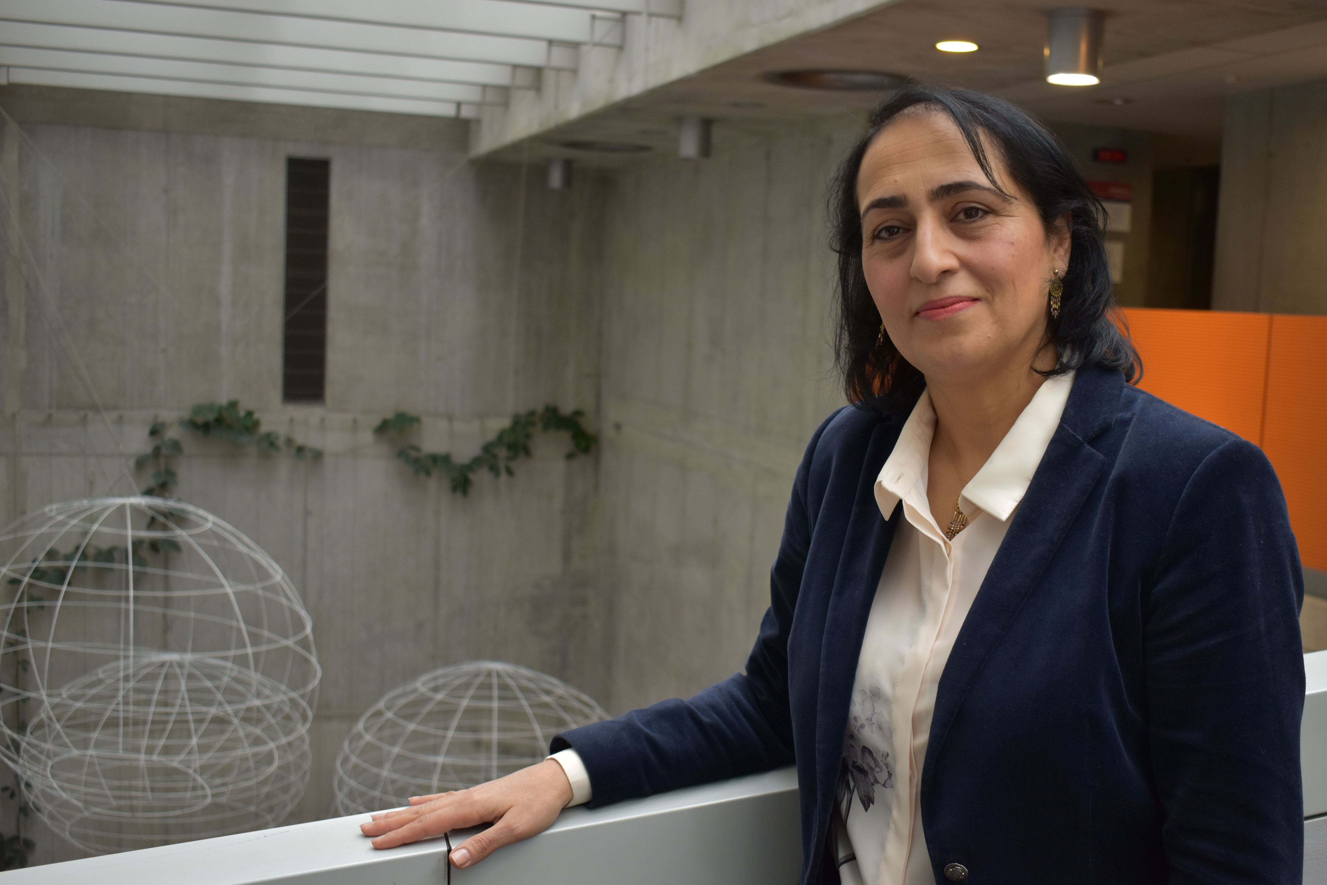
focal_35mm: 41
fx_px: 1511
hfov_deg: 47.3
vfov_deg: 32.6
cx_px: 755
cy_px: 477
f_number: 4
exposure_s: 1/60
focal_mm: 24
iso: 400
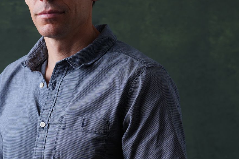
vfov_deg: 8.2
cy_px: 93
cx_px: 43
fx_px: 1108
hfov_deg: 12.3
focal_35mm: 167
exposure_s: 1/320
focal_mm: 71
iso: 200
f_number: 5.6
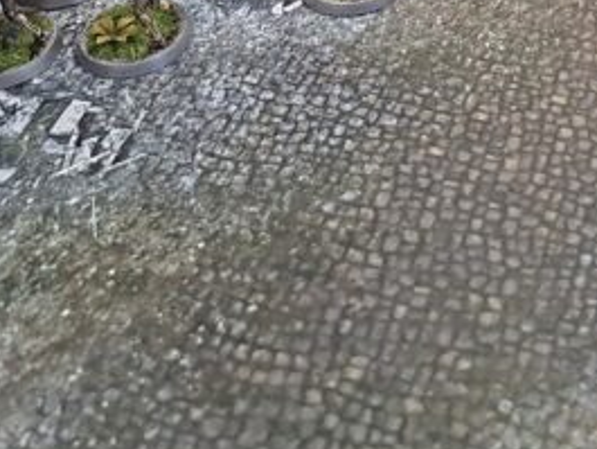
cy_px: -244
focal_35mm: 77
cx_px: 615
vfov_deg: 17.1
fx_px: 1329
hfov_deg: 24.1
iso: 250
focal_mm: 5.23
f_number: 1.8
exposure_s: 1/60
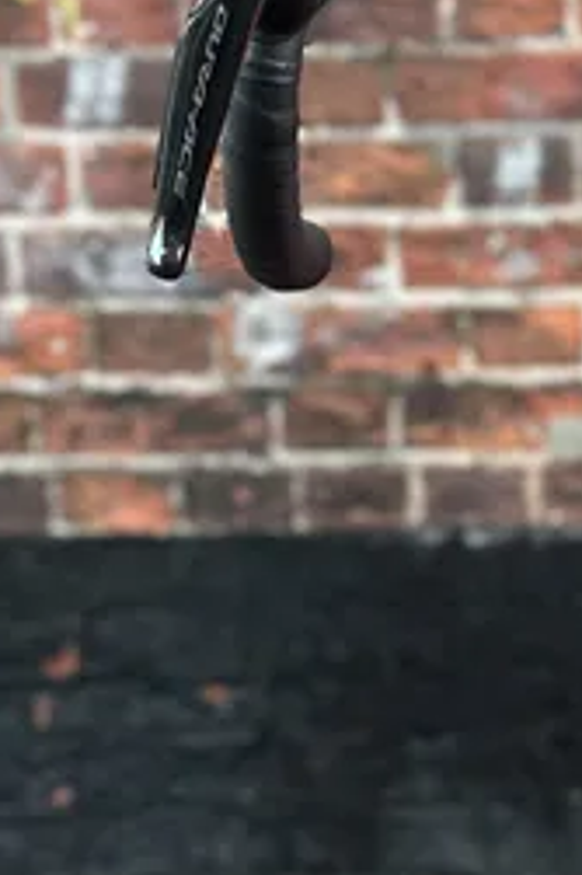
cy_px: 526
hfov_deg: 12.6
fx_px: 2574
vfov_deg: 19.3
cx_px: 707
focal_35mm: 106
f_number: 1.78
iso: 400
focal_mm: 6.86
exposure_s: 1/60
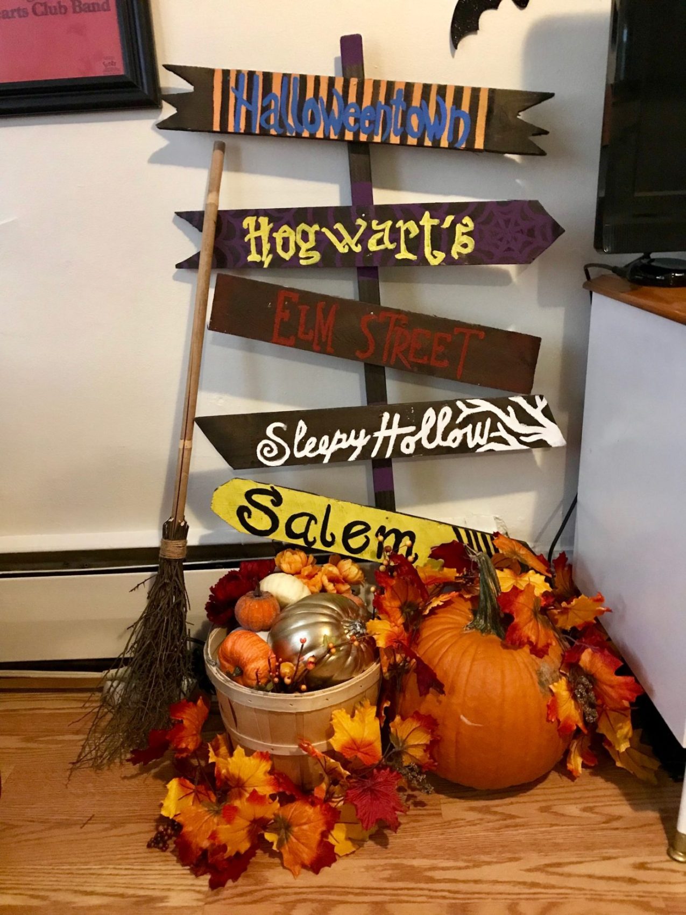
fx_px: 740
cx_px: 343
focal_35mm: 28
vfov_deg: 63.4
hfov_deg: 49.7
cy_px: 458
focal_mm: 3.99
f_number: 1.8
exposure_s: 1/4
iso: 100
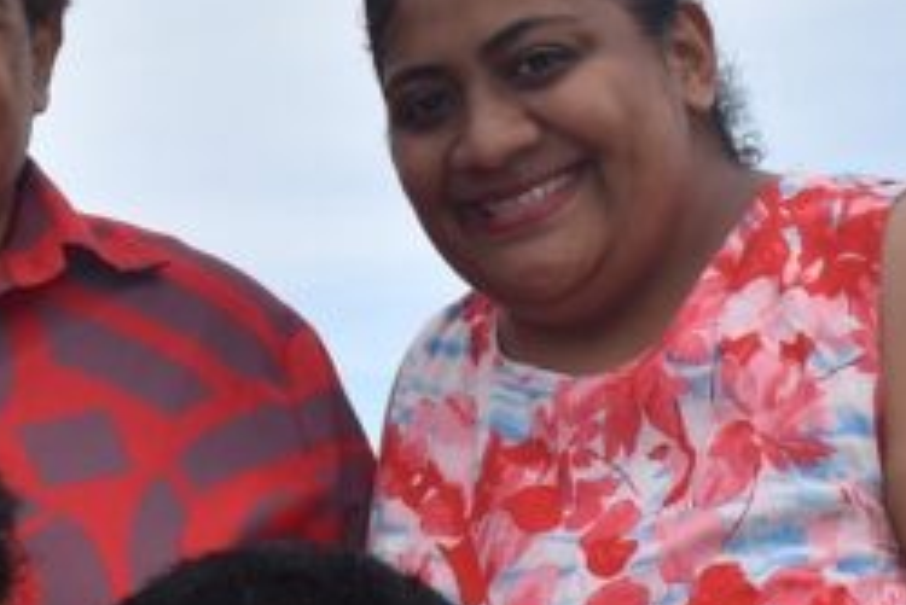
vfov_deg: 7.6
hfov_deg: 11.3
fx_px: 4483
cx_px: -265
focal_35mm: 178
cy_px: 908
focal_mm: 29
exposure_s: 1/200
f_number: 9
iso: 100
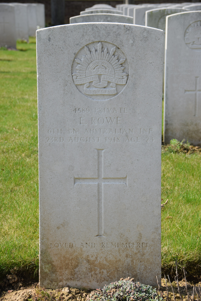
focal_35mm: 93
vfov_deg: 21.9
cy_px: 150
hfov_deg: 14.7
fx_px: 778
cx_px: 100
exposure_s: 1/320
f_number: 9
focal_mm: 62
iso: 200
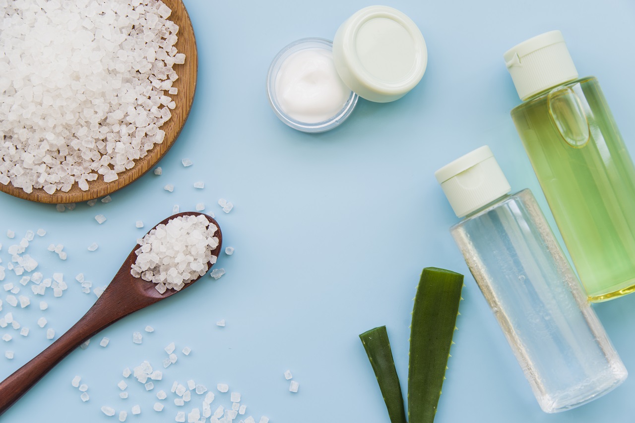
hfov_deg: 27.0
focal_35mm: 75
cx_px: 318
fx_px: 1323
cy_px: 212
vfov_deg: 18.2
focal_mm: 75
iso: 100
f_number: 8
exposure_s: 1/6
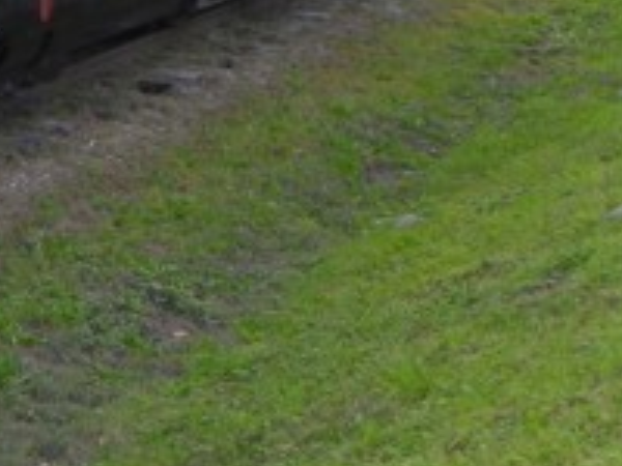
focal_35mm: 132
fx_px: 2372
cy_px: -6
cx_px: -516
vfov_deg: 11.1
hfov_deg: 13.4
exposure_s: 1/200
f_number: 2.8
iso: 64
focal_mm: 5.5
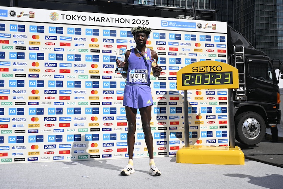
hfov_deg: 49.6
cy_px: 94
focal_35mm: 39
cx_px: 142
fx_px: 307
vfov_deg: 34.2
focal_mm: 39
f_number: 11
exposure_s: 1/400
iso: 200
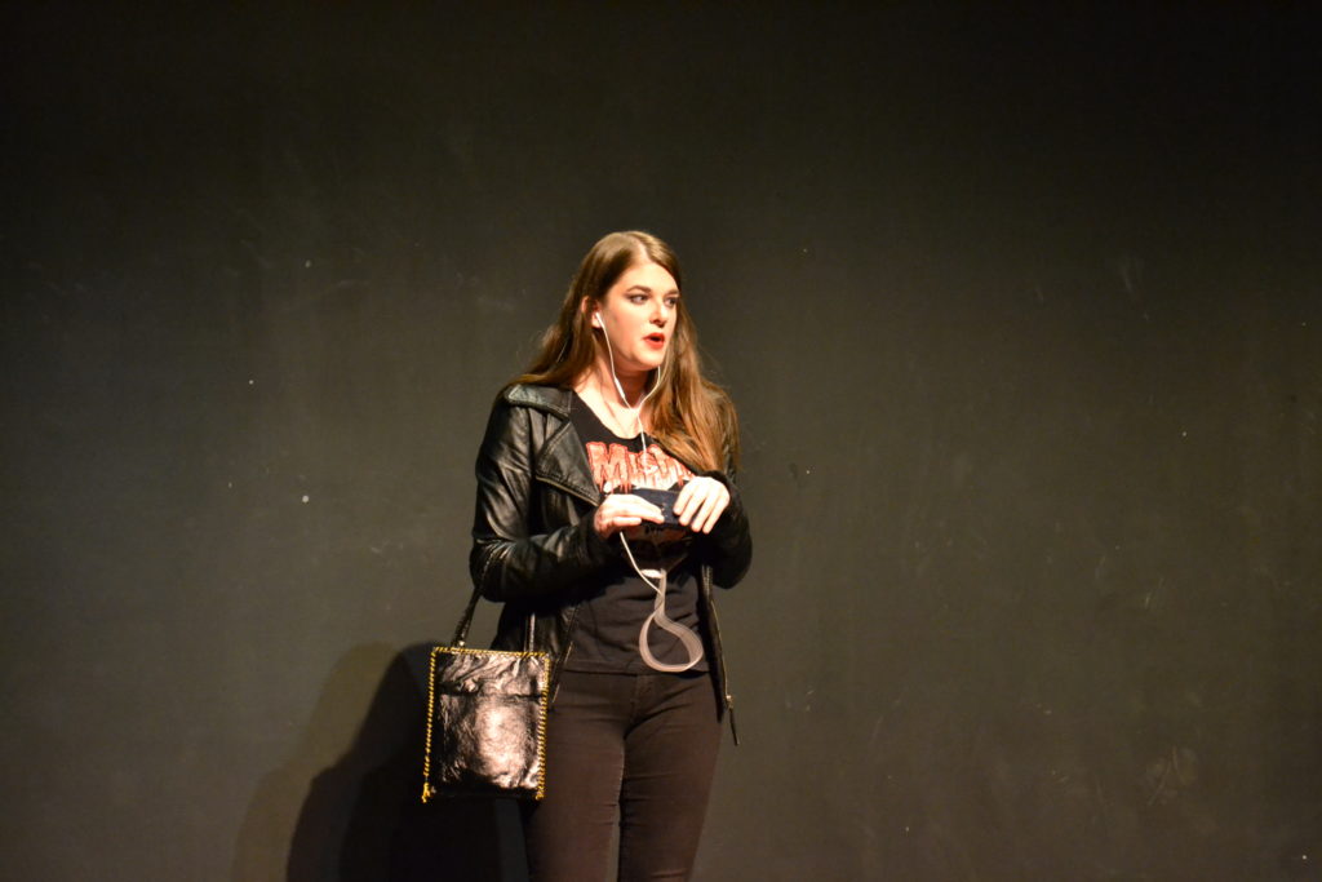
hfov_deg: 24.6
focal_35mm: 82
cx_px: 661
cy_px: 441
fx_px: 3030
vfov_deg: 16.6
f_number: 5.6
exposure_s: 1/20
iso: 3200
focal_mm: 55
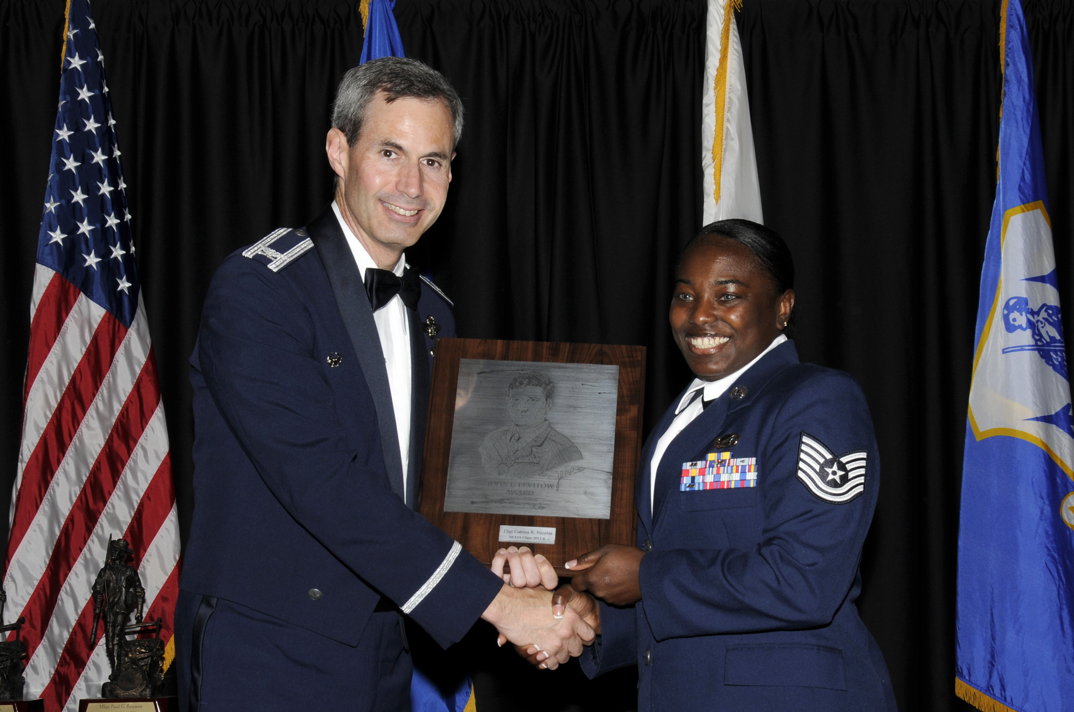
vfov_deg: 26.4
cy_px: 356
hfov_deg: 38.9
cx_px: 537
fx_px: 1519
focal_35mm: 51
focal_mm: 34
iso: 200
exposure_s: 1/60
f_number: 11
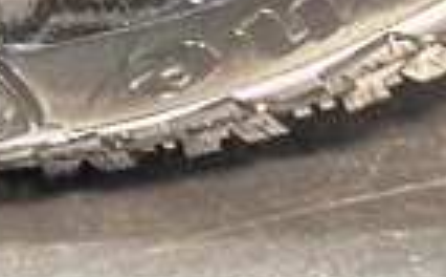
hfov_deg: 5.7
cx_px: -198
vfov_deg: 3.4
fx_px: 4462
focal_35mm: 368
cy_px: -859
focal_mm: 6.86
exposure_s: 1/20
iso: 640
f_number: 1.78
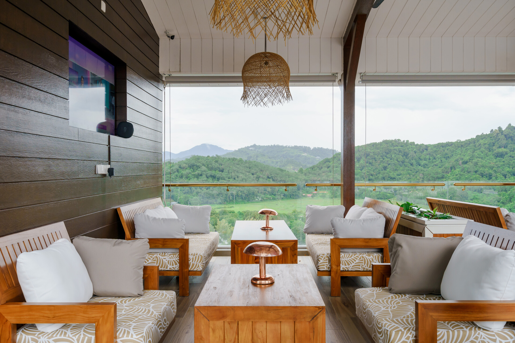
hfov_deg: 63.7
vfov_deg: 45.0
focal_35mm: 29
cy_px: 172
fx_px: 415
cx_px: 258
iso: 500
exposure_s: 1/60
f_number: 9
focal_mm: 29
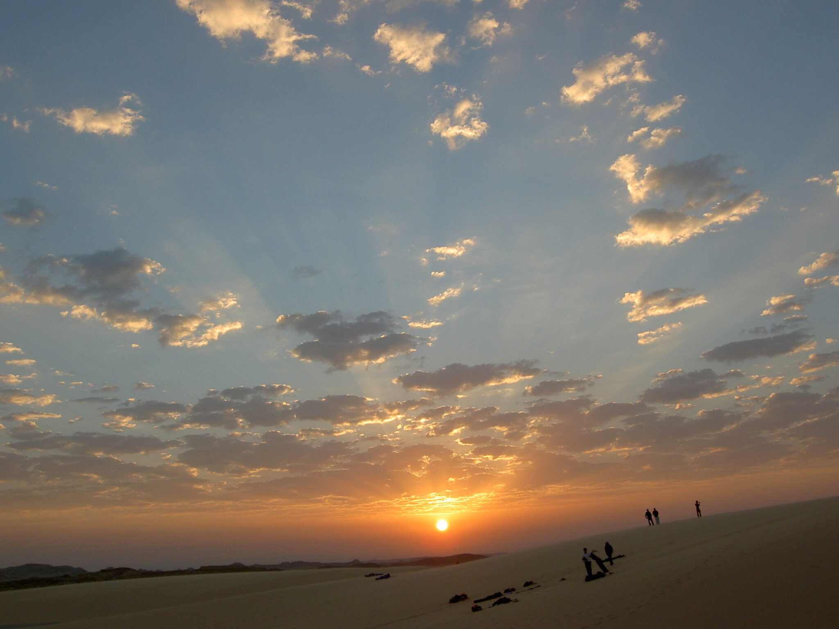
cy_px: 314
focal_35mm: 34
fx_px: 824
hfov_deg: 54.0
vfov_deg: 41.8
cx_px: 420
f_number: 4.7
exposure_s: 1/160
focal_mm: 5.6
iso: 50
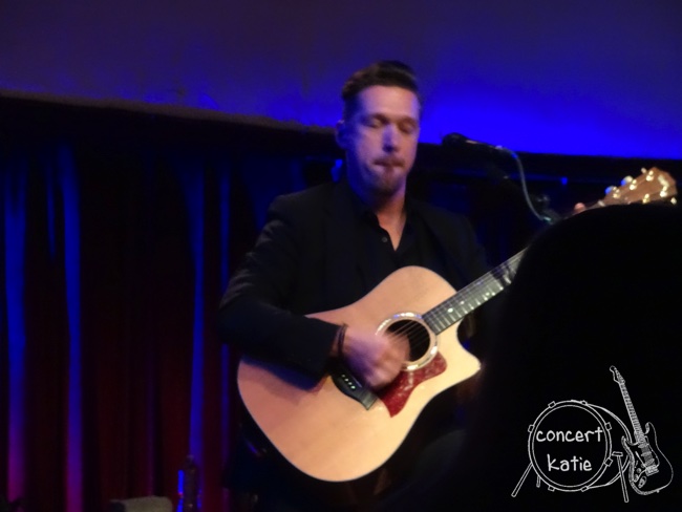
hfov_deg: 9.9
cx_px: 341
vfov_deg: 7.4
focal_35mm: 200
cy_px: 256
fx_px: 3942
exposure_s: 1/25
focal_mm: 34.17
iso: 2000
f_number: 6.3
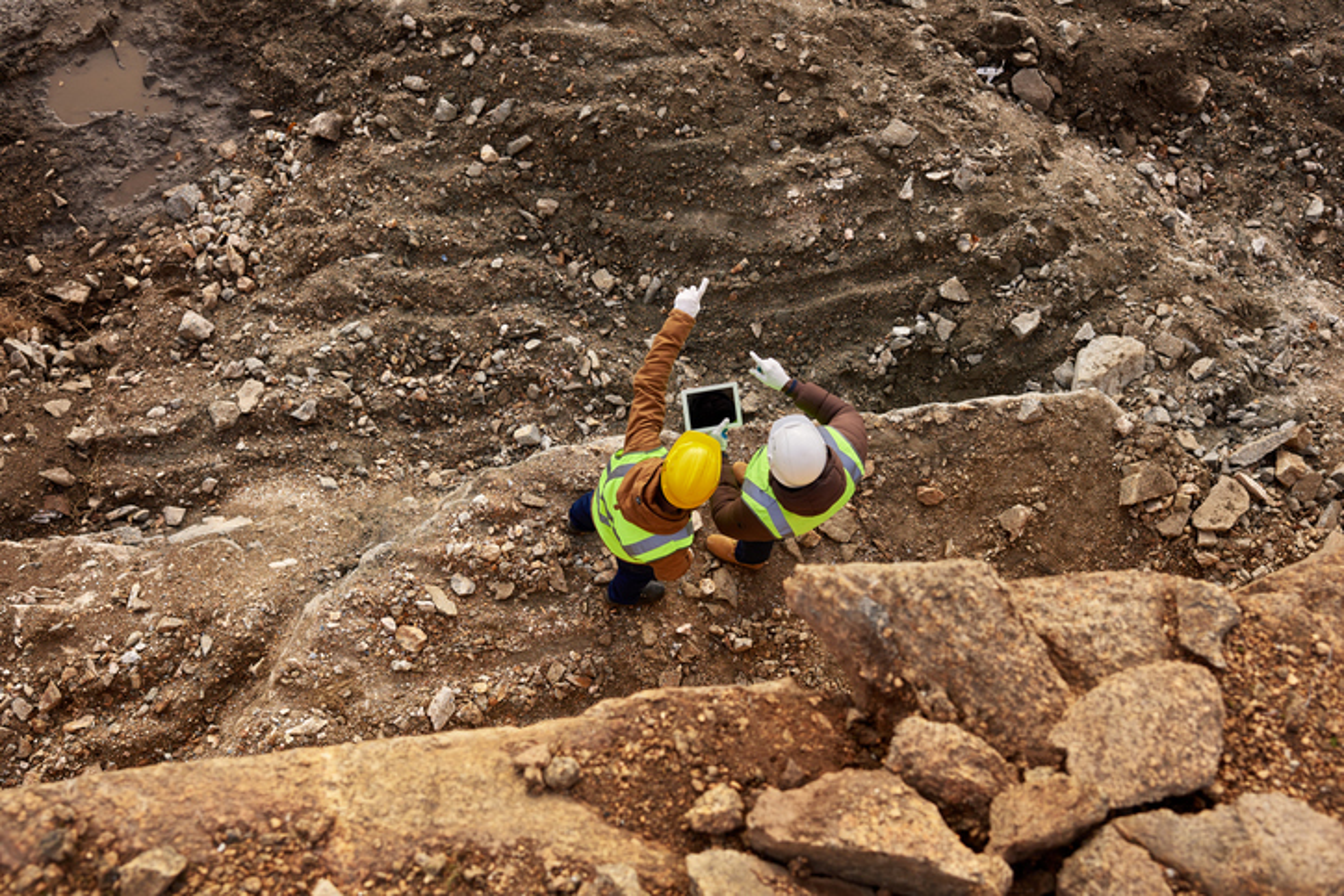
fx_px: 1307
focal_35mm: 35
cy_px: 448
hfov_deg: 54.4
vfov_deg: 37.9
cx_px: 672
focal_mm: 35
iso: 100
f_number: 6.3
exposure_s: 1/400
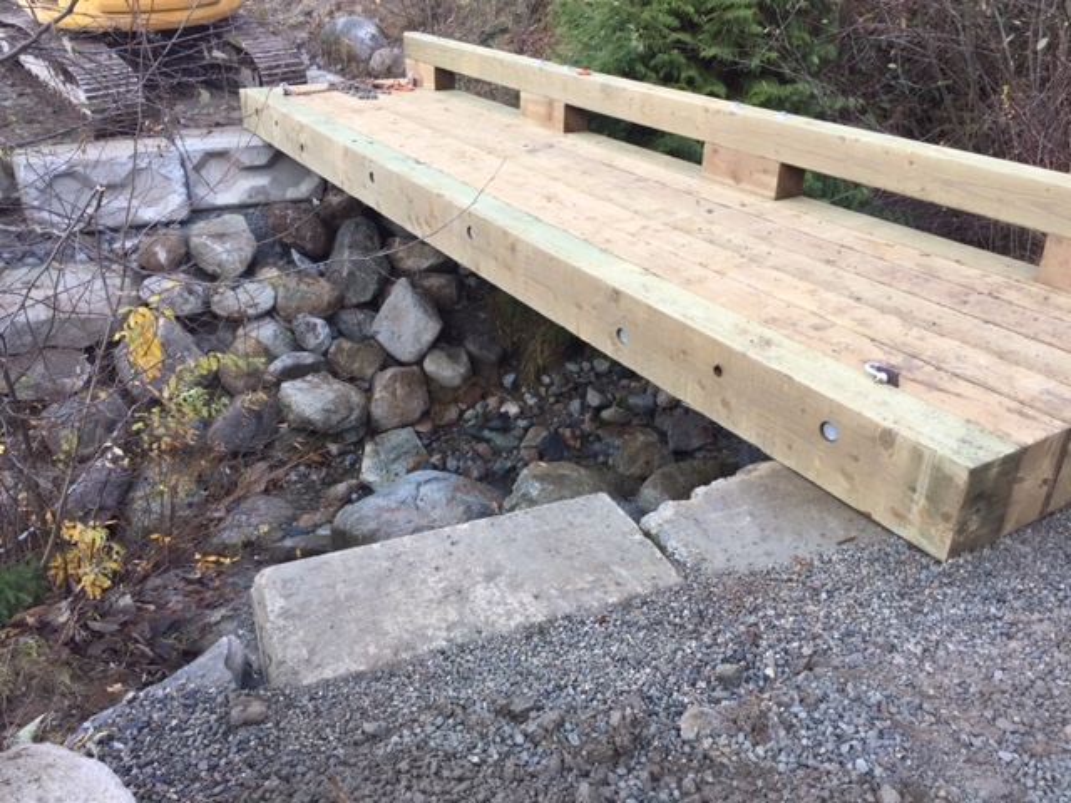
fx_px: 897
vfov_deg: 48.2
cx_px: 536
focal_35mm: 29
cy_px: 402
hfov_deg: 61.7
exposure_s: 1/60
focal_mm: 4.15
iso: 40
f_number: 2.2
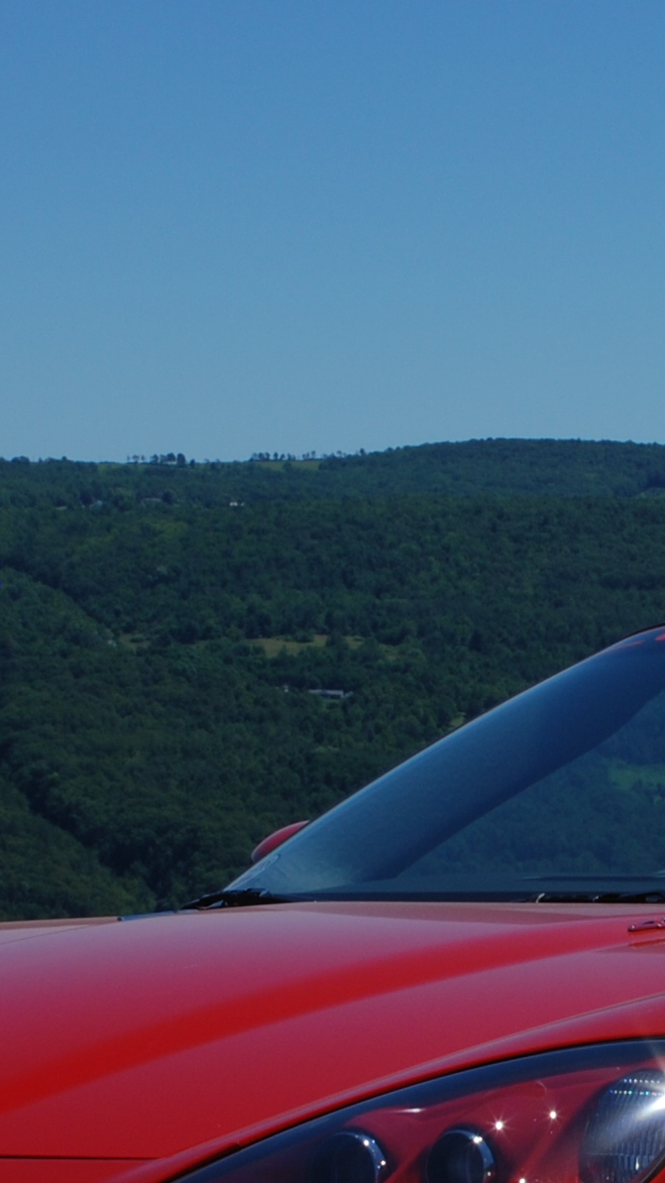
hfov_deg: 8.5
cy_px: 764
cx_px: 613
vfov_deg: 15.0
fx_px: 4483
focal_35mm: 143
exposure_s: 1/250
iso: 100
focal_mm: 28
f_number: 8
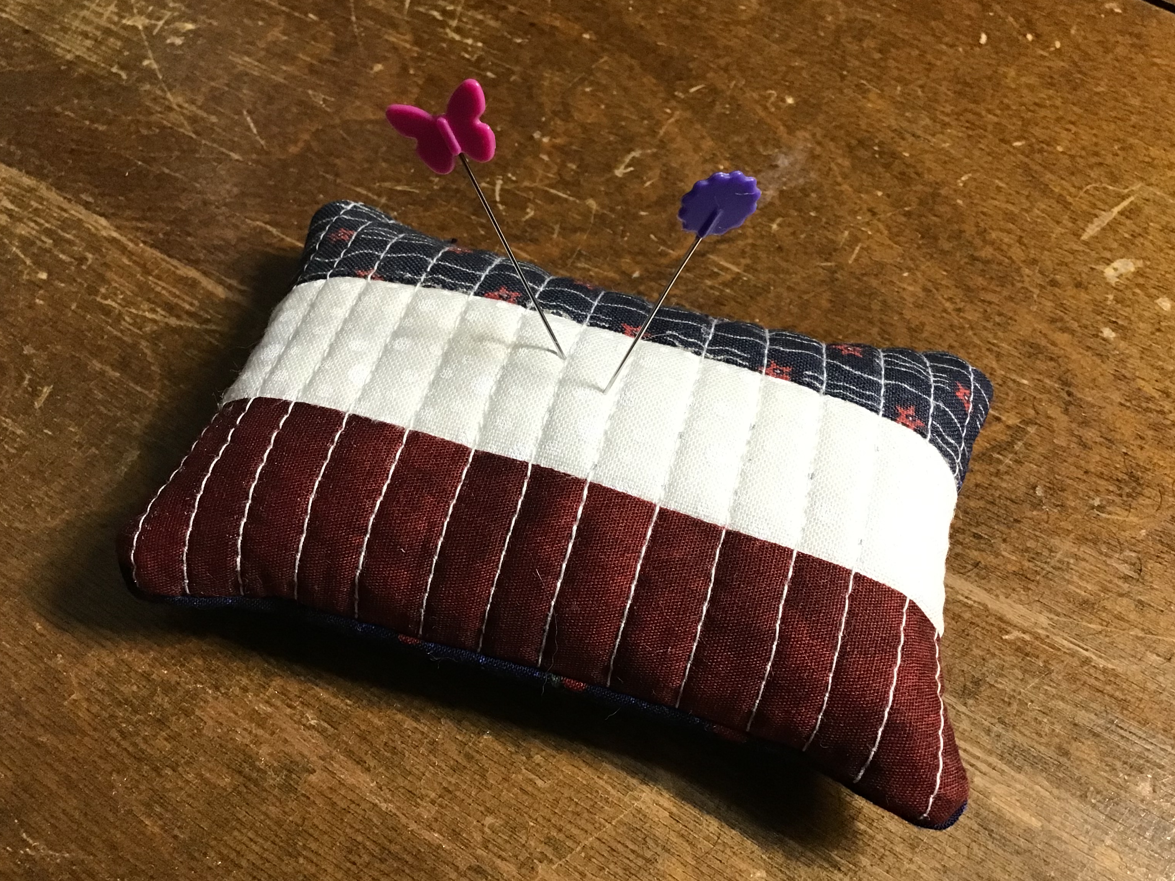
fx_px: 1120
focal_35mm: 33
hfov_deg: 55.3
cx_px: 578
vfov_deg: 43.0
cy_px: 435
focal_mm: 3.3
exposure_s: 1/30
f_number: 2.4
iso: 125
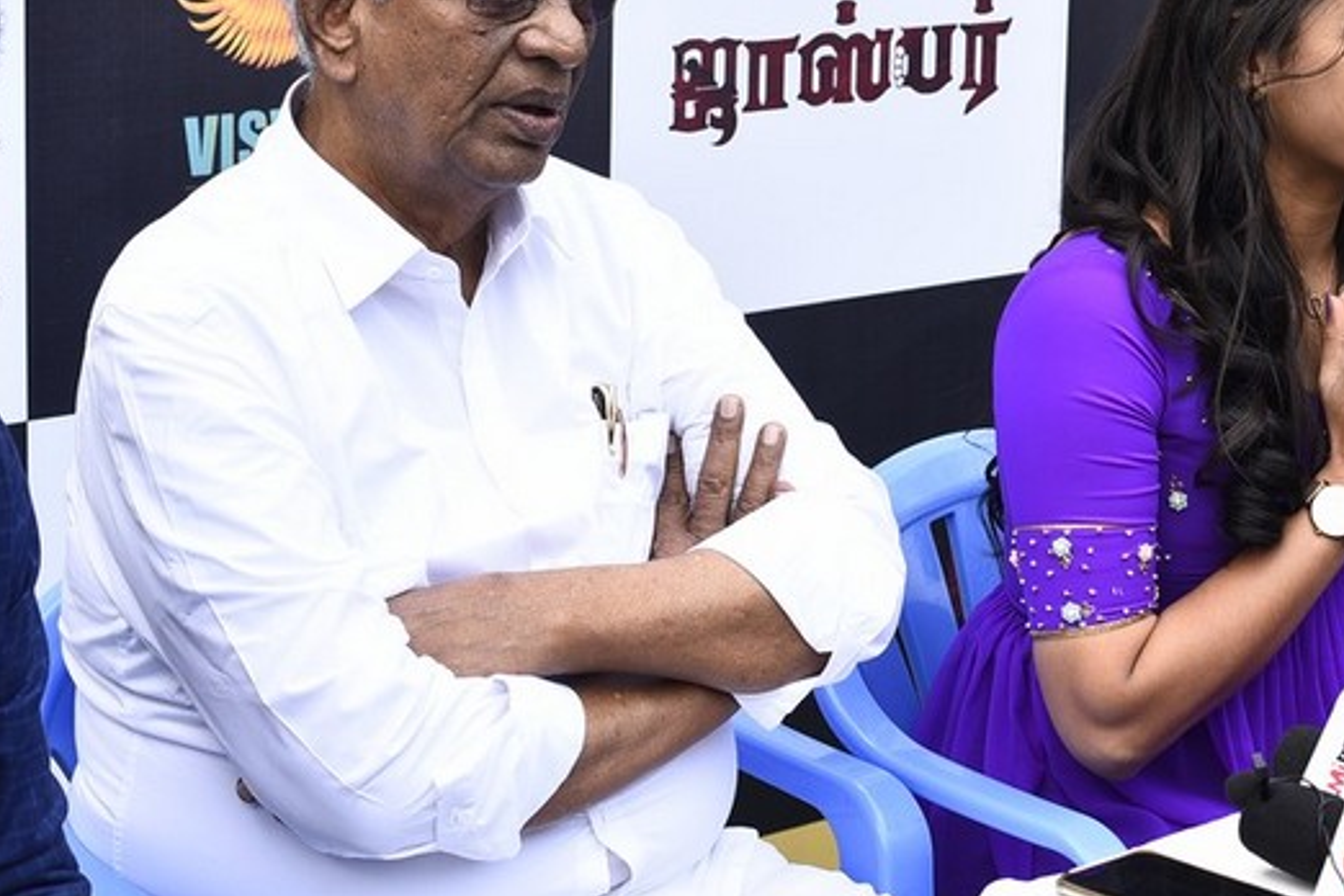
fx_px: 3658
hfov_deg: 20.5
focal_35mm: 98
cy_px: 256
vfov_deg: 13.9
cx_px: 1146
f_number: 5.6
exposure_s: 1/200
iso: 320
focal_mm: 50
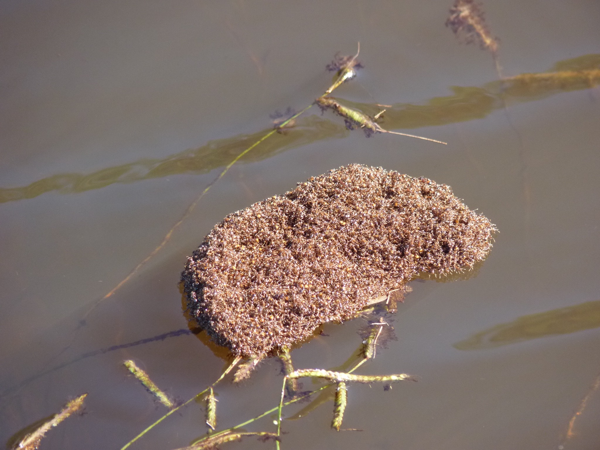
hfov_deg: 4.1
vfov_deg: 3.1
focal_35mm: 486
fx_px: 8424
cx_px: 300
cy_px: 225
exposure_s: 1/250
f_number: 4.4
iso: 250
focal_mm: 86.3
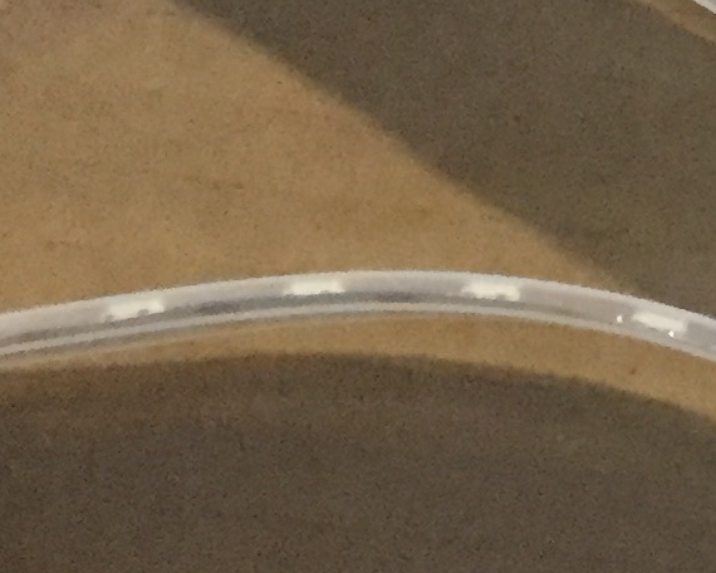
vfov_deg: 9.4
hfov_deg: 9.8
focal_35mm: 162
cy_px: -72
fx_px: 3433
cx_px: 1977
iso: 250
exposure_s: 1/15
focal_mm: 4.15
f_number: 2.2
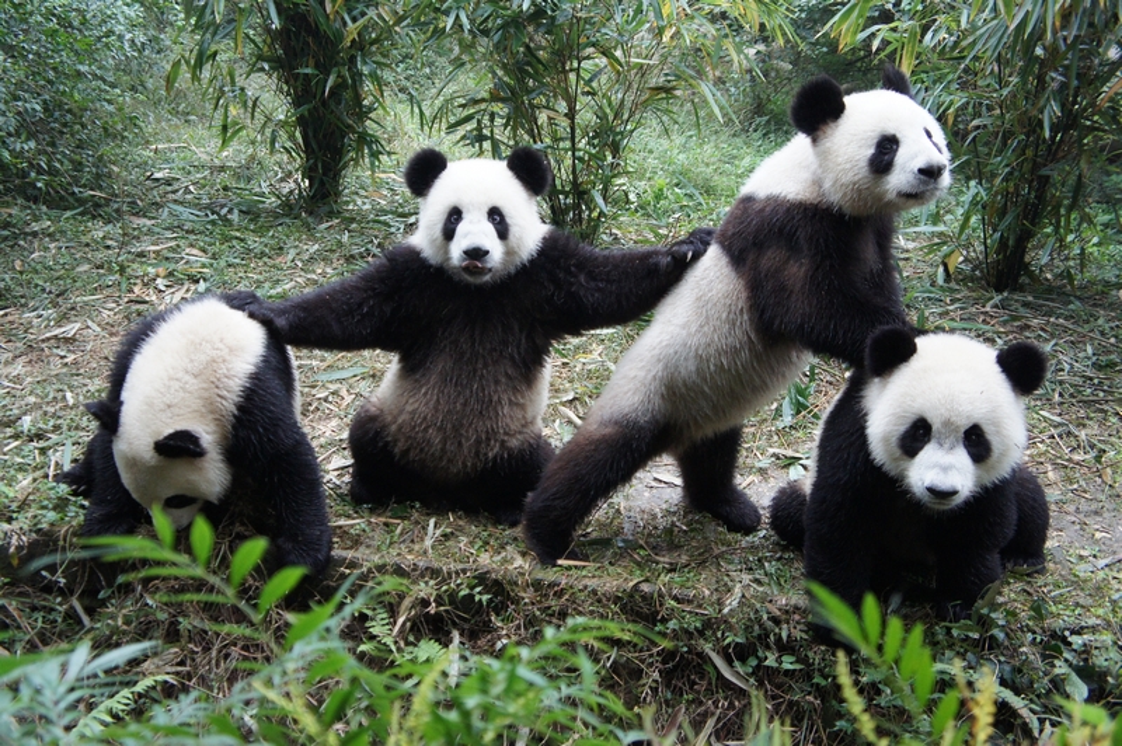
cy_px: 373
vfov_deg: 29.8
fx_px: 1401
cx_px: 561
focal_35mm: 45
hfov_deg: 43.6
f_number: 4
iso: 1600
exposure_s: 1/250
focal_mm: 30
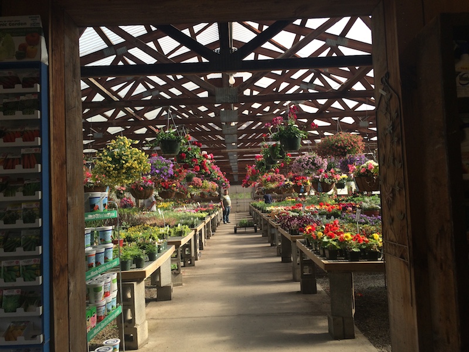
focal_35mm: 29
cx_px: 234
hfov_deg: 61.7
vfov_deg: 48.2
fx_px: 393
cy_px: 176
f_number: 2.2
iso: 32
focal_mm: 4.15
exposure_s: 1/513
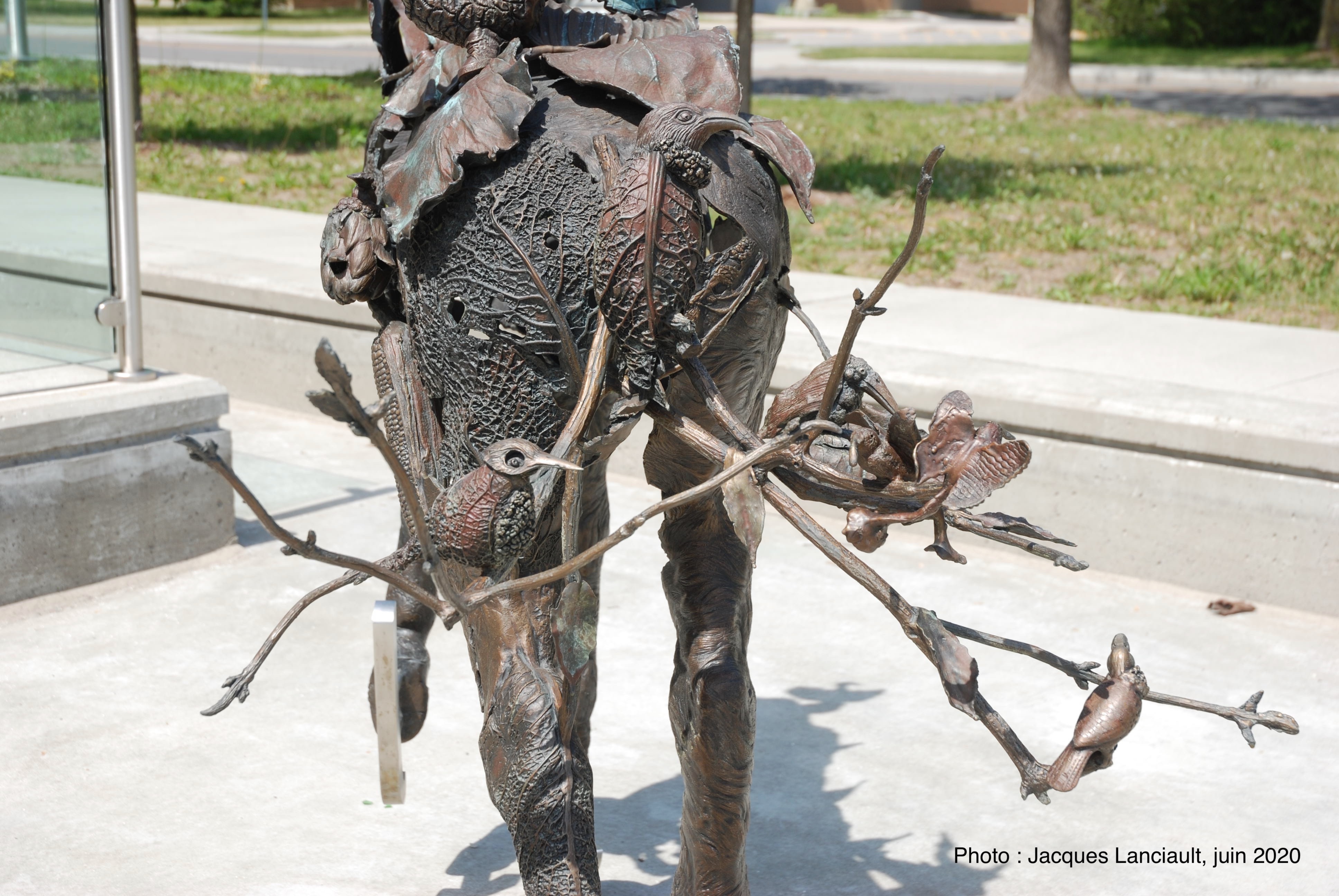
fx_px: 2123
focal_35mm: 57
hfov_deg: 35.0
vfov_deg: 23.8
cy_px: 448
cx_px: 670
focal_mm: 38
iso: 100
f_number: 7.1
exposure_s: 1/200
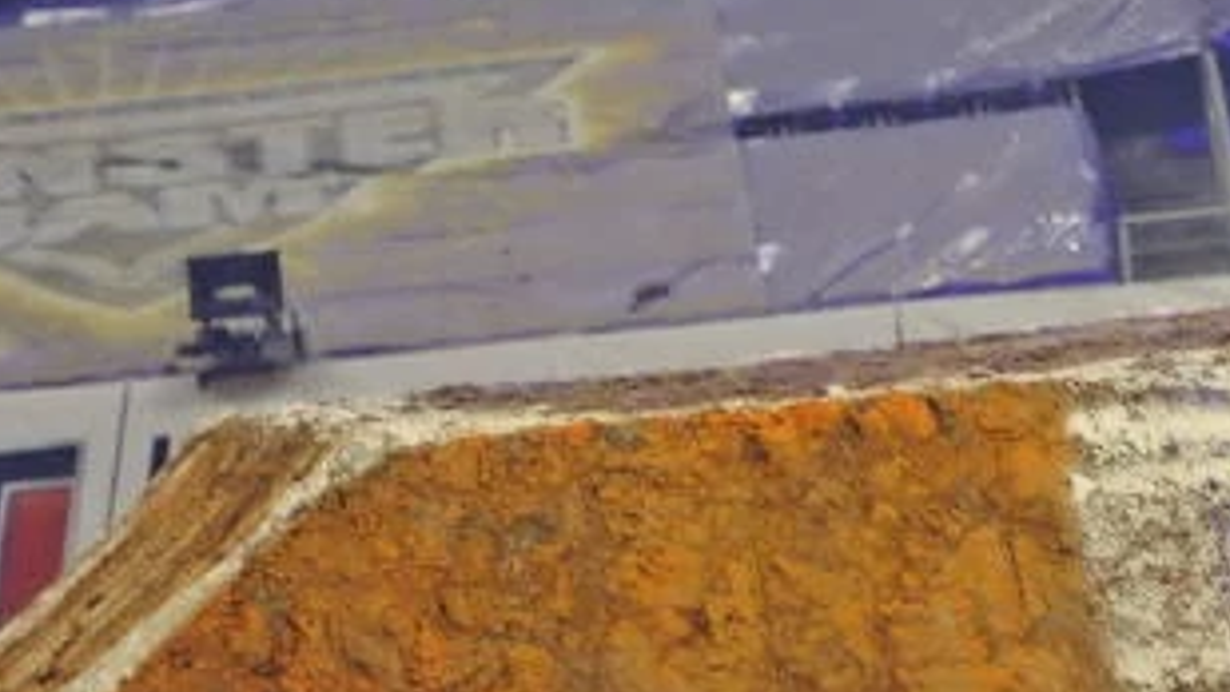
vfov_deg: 2.1
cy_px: -396
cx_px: 1529
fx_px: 18693
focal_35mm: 573
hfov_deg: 3.8
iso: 800
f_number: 3.5
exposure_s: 1/500
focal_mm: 165
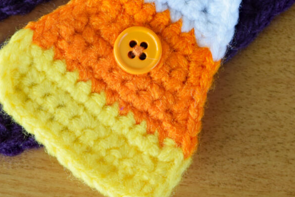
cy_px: 18
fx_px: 1532
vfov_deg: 7.3
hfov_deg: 10.9
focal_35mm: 187
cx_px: 46
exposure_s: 1/160
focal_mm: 48
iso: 400
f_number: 6.3
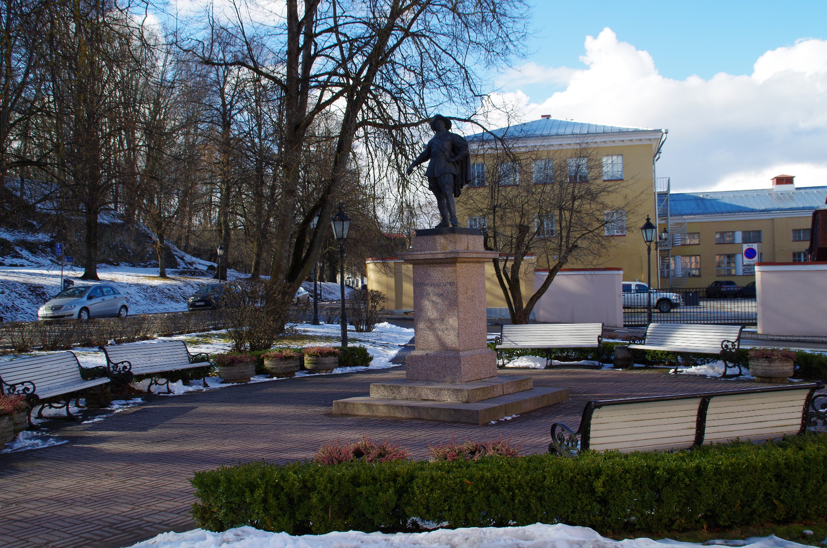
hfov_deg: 46.5
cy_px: 274
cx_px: 414
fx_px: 963
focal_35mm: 42
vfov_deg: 31.8
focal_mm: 28
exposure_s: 1/125
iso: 200
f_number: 11
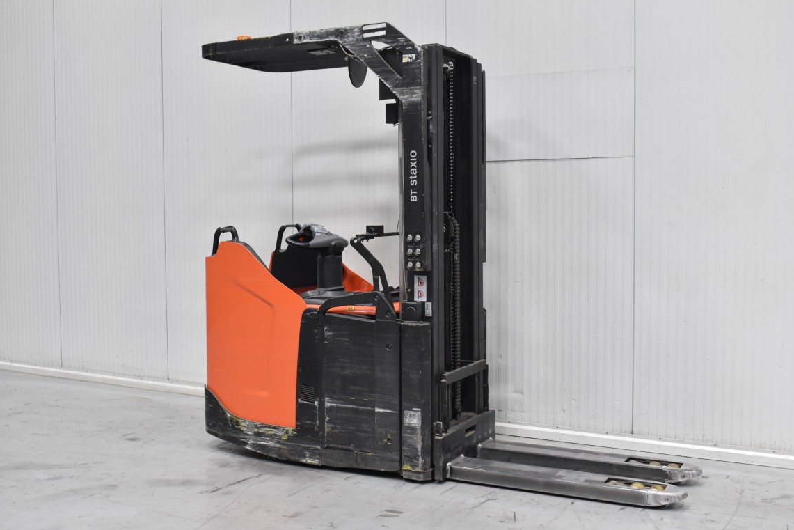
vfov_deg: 32.6
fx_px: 904
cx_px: 414
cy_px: 260
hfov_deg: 47.4
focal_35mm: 41
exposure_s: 1/50
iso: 1600
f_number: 5.6
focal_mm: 26
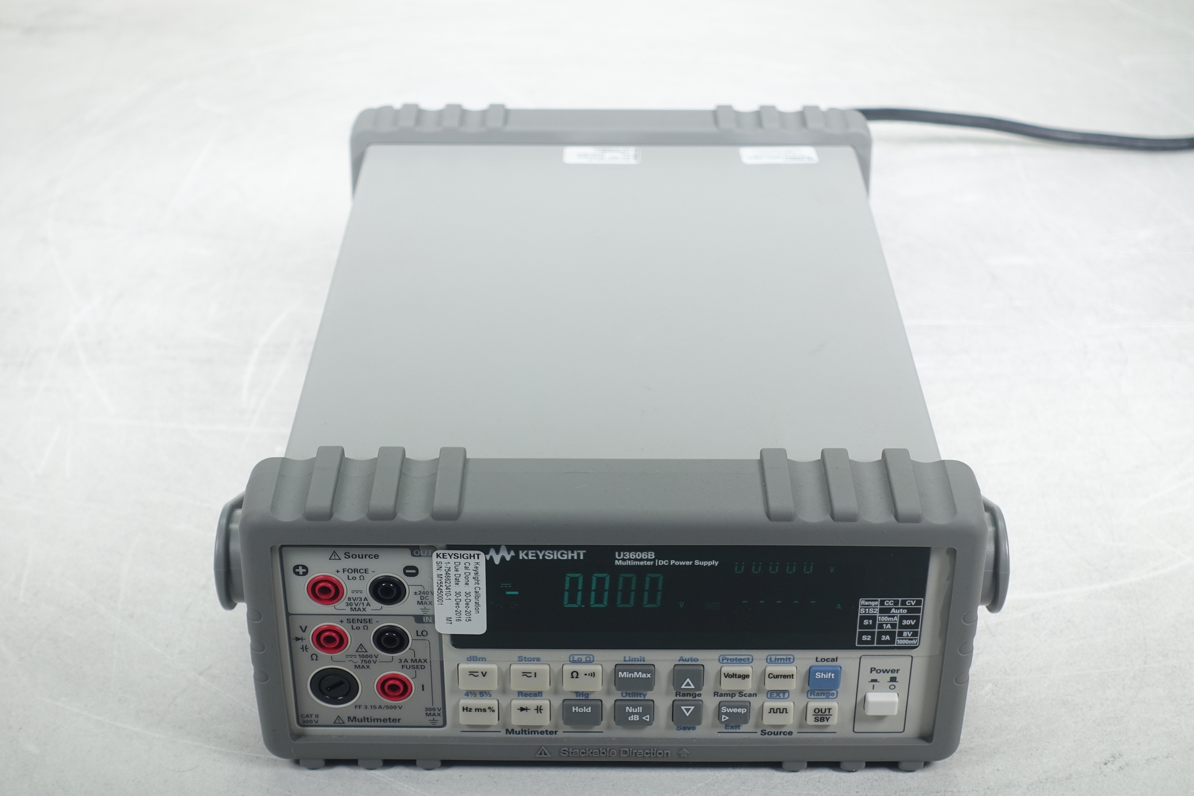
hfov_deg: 33.9
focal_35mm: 59
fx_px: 1957
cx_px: 597
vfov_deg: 23.0
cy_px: 398
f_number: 4
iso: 125
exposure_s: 1/125
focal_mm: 21.79
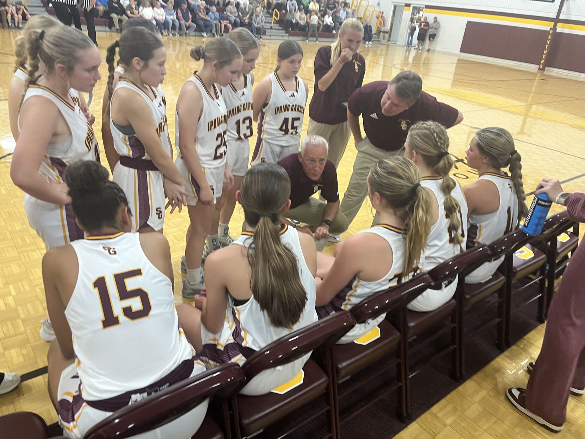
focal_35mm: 26
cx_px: 292
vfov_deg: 53.1
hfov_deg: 67.3
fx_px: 439
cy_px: 220
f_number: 1.6
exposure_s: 1/60
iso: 160
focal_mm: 5.1
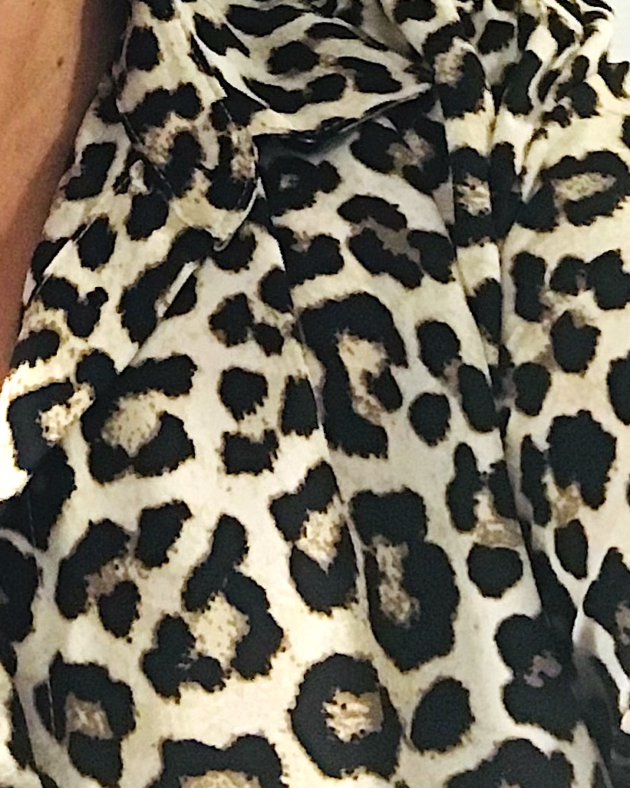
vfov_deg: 18.5
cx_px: -46
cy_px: -325
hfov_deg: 15.9
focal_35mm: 94
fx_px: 2192
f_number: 2.2
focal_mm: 2.87
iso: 200
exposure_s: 1/20
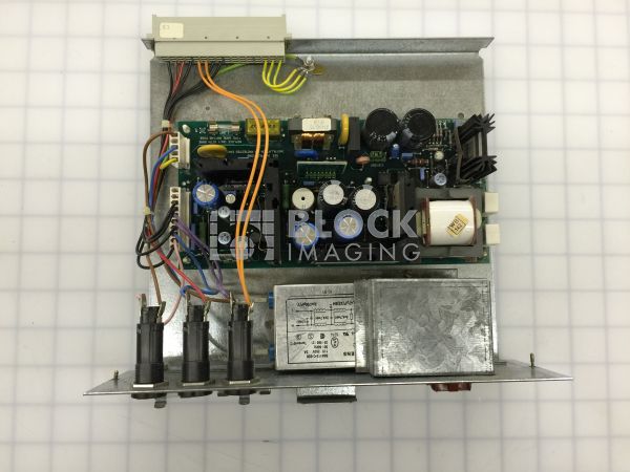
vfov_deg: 48.2
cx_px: 315
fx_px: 528
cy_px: 236
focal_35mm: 29
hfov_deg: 61.7
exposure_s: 1/30
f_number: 2.2
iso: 32
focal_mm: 4.15
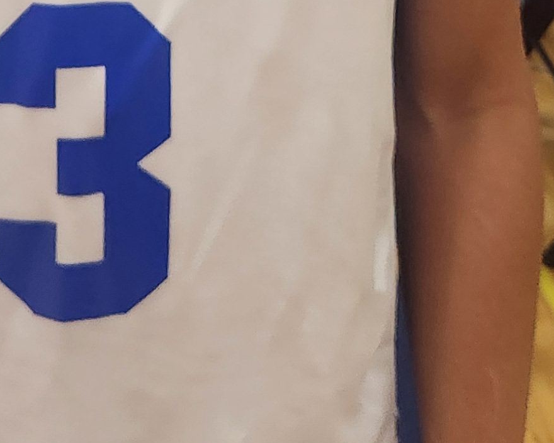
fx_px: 1672
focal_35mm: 102
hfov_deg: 18.7
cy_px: -397
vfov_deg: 13.3
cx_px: 127
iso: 320
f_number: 1.8
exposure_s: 1/120
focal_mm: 5.4
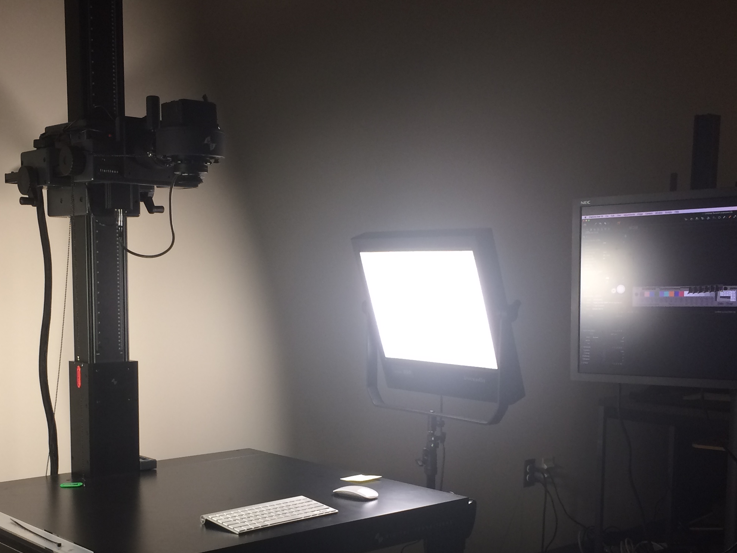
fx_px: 1022
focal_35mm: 48
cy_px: 409
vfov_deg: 29.8
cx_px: 312
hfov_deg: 39.6
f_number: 2.2
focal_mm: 4.15
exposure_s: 1/40
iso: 40
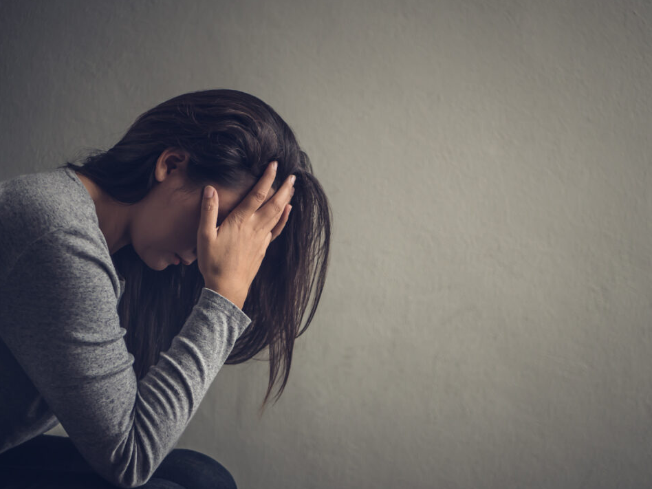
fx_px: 1017
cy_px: 250
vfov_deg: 27.0
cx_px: 339
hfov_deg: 35.5
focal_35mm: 54
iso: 400
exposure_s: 1/250
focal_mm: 25
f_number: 1.7
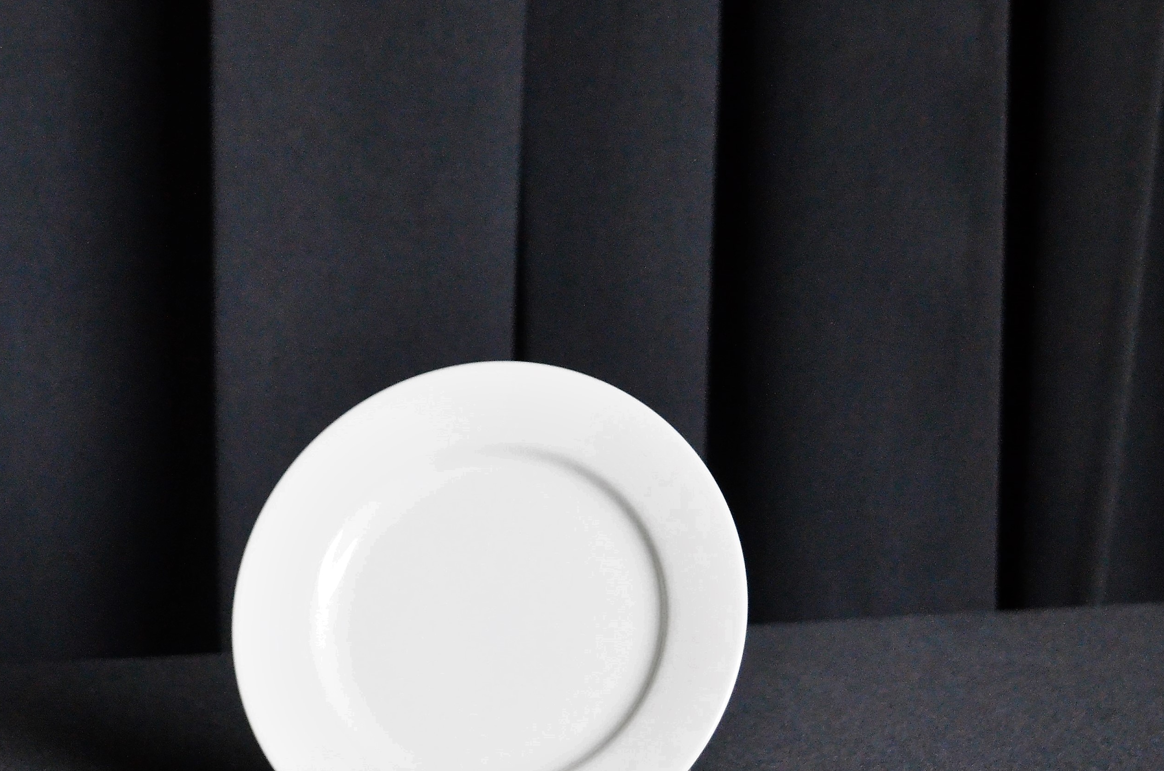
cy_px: 477
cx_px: 526
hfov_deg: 14.0
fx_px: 4743
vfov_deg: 9.3
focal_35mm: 147
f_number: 4.5
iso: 3200
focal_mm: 78
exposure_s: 1/50
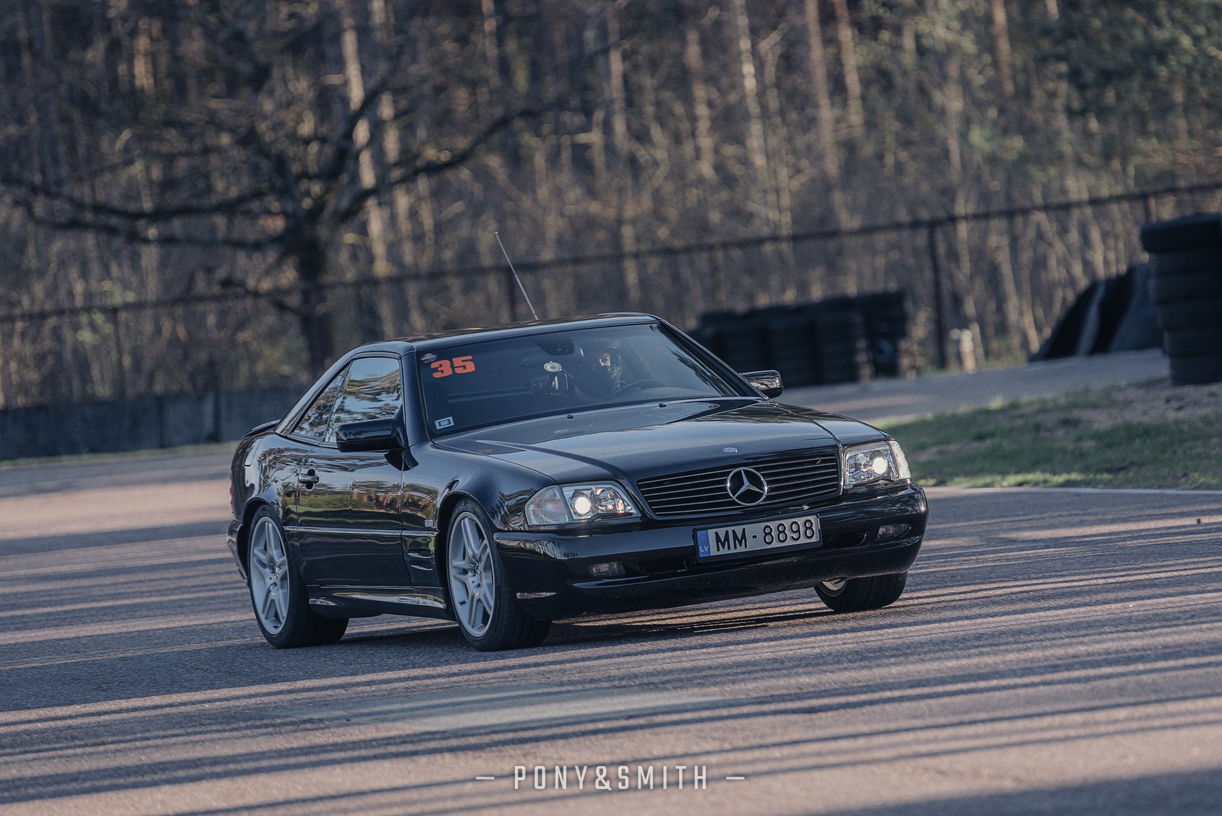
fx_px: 6791
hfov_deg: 10.3
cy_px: 408
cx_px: 611
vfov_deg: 6.9
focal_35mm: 200
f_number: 2.8
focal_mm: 200
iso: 400
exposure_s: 1/1250
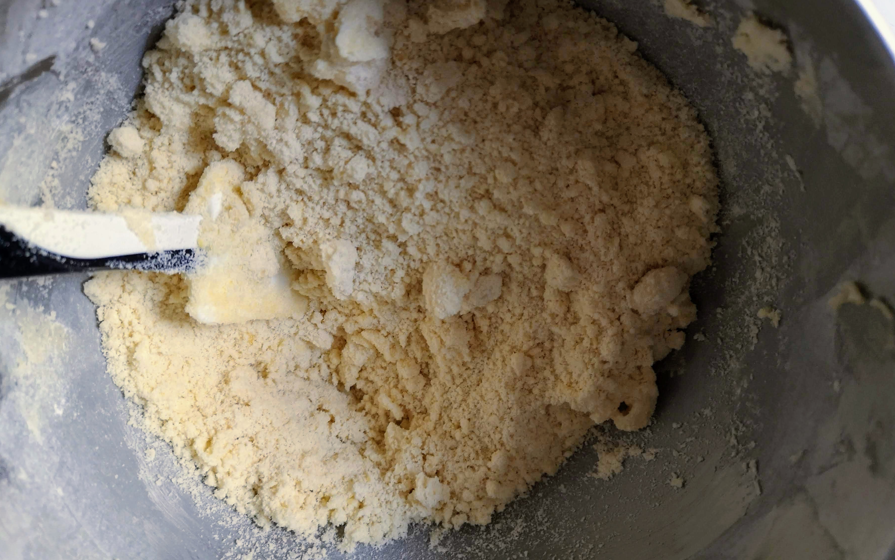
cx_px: 447
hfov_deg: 64.6
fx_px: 707
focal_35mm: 29
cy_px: 247
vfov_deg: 43.1
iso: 320
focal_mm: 5.58
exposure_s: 1/33.3
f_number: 1.8
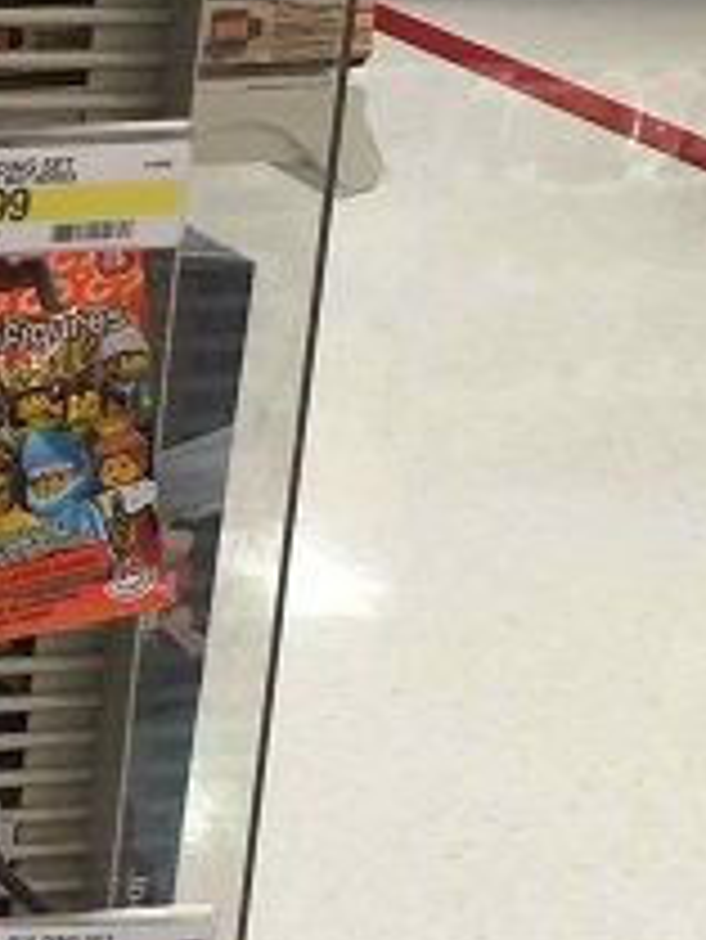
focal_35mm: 136
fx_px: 3695
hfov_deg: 10.4
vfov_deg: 14.5
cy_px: 657
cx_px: -474
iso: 50
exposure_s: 1/30
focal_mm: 4.15
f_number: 2.2
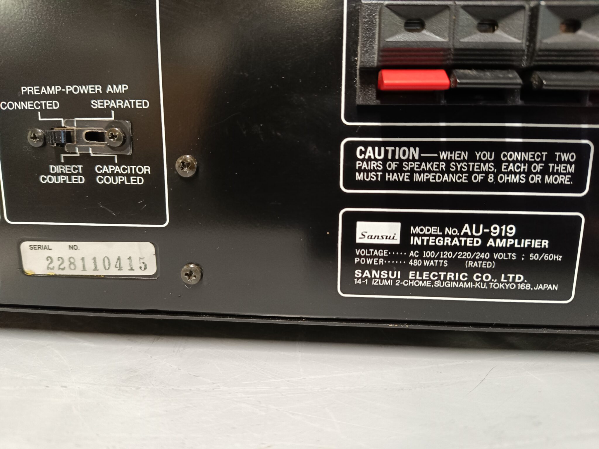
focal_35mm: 24
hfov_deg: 71.6
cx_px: 300
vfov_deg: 56.8
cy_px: 224
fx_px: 415
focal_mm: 5.59
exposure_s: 1/25
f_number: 1.88
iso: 988
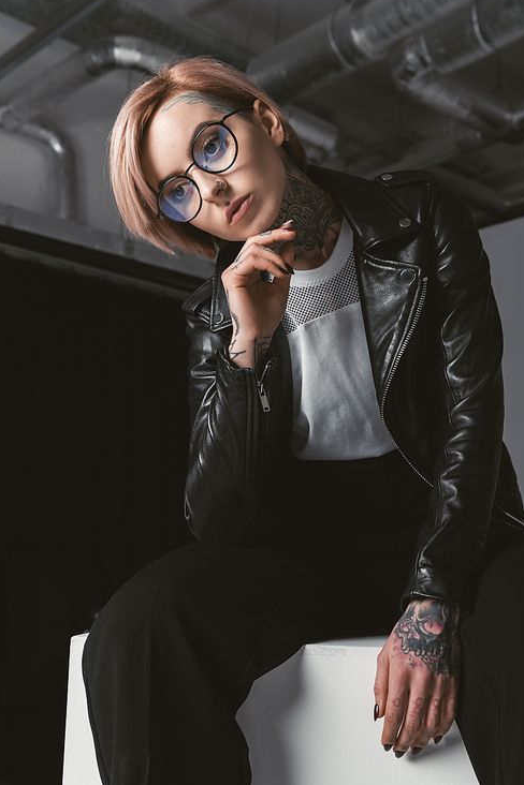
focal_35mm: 43
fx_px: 939
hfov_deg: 31.2
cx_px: 265
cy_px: 387
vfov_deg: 45.4
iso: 125
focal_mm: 42
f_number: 6.3
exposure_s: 1/200
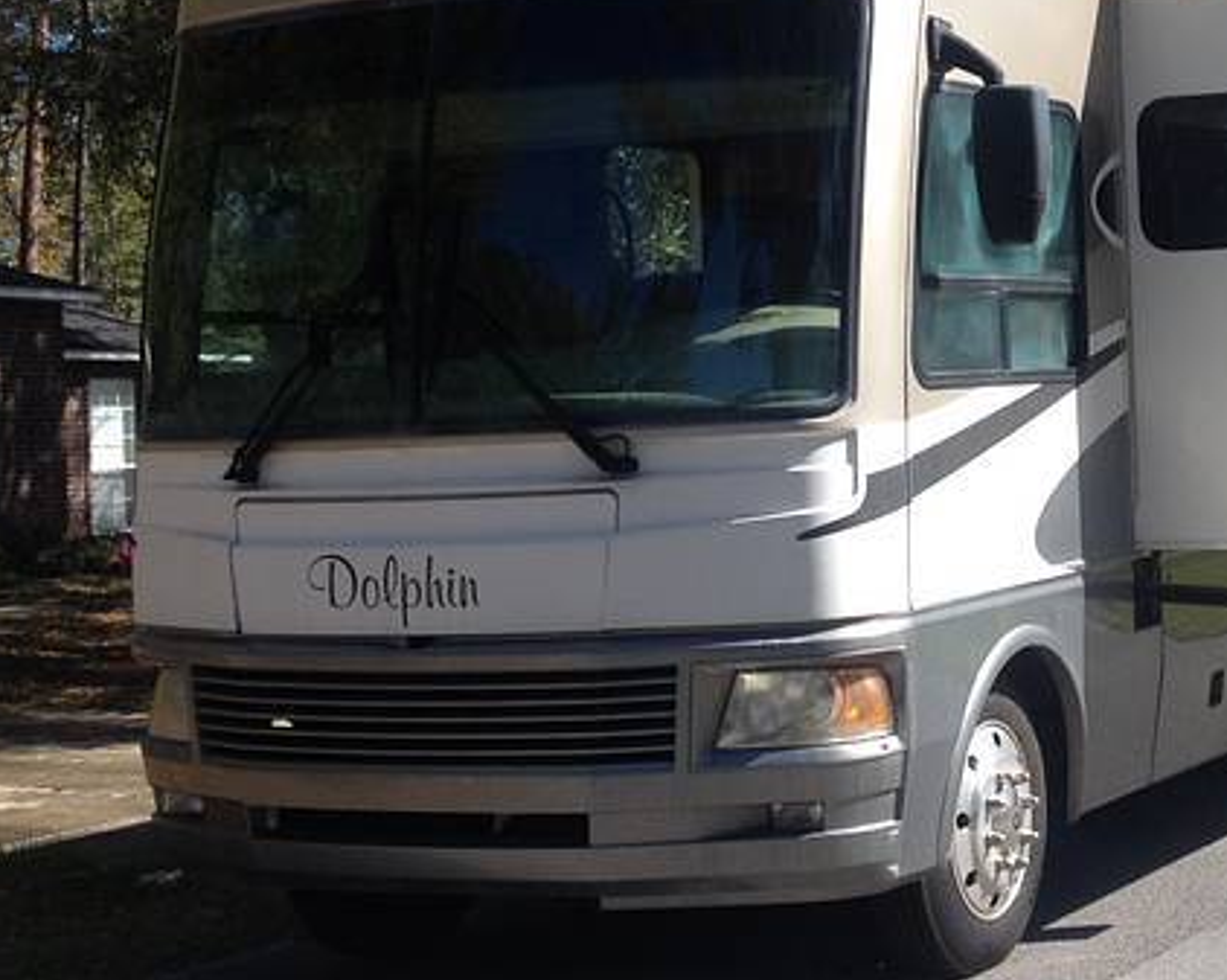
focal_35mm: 81
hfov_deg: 23.0
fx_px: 2939
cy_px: 305
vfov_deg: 18.9
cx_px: 1096
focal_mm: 4.28
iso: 50
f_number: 2.4
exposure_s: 1/1126
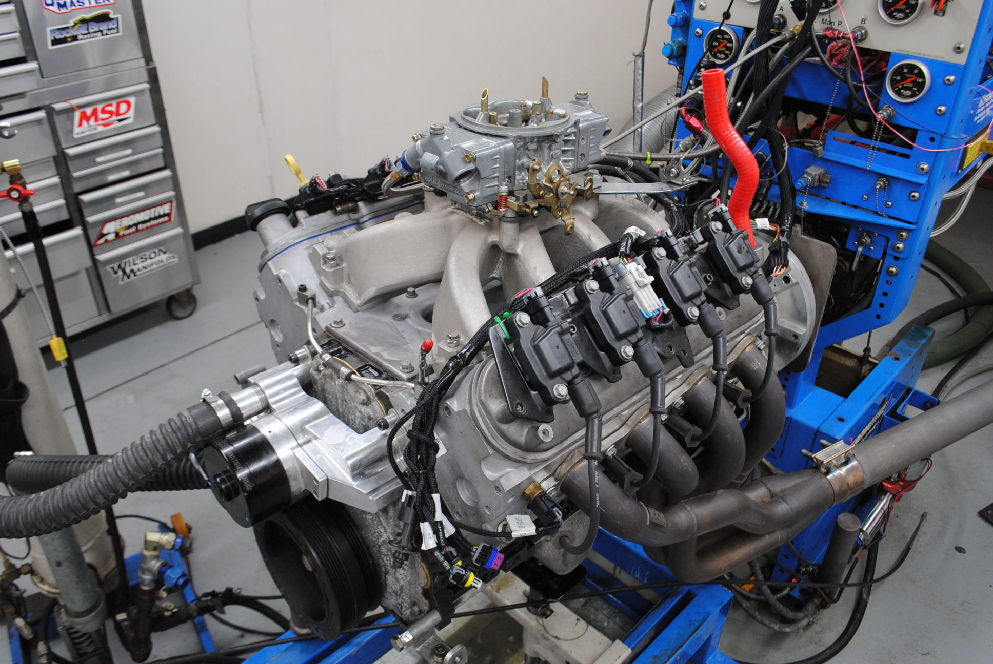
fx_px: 746
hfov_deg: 67.3
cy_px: 332
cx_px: 496
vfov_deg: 48.0
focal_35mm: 27
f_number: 6.3
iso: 400
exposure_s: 1/10
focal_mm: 18
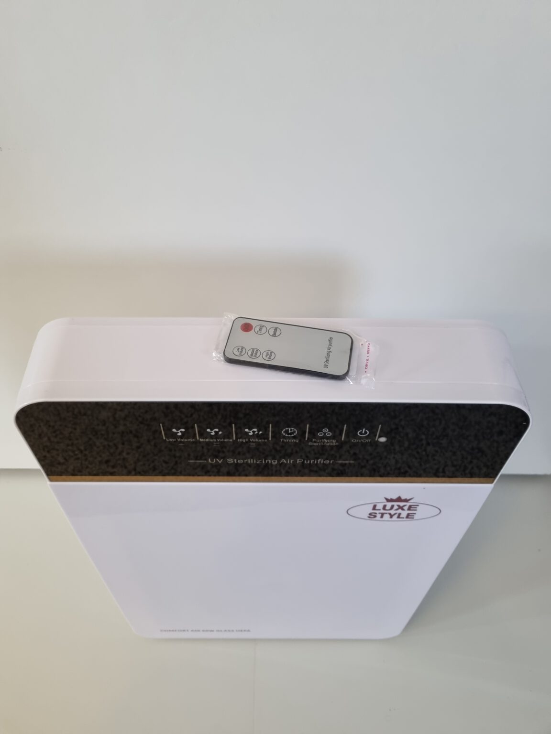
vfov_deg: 67.3
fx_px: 552
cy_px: 367
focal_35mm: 26
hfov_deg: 53.1
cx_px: 276
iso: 160
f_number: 1.8
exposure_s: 1/100
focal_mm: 5.4
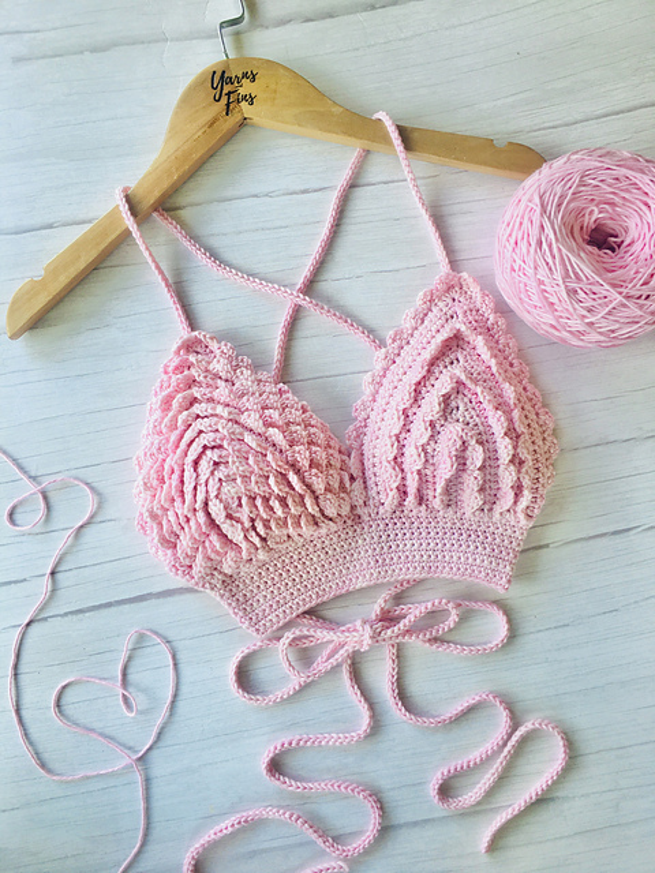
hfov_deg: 48.2
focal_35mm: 29
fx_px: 732
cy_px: 436
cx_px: 328
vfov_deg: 61.7
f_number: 2.2
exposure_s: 1/120
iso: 32
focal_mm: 4.15
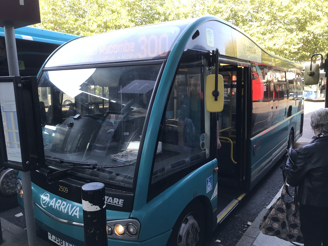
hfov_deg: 63.4
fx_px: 265
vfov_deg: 49.7
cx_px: 164
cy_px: 123
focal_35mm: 28
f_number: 1.8
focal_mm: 3.99
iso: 32
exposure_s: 1/100
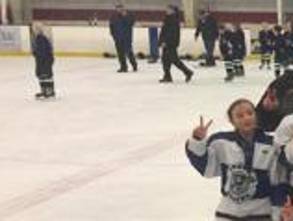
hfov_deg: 16.8
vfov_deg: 14.7
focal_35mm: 101
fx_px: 856
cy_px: 144
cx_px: 490
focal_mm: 4.15
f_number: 2.2
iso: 40
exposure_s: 1/30
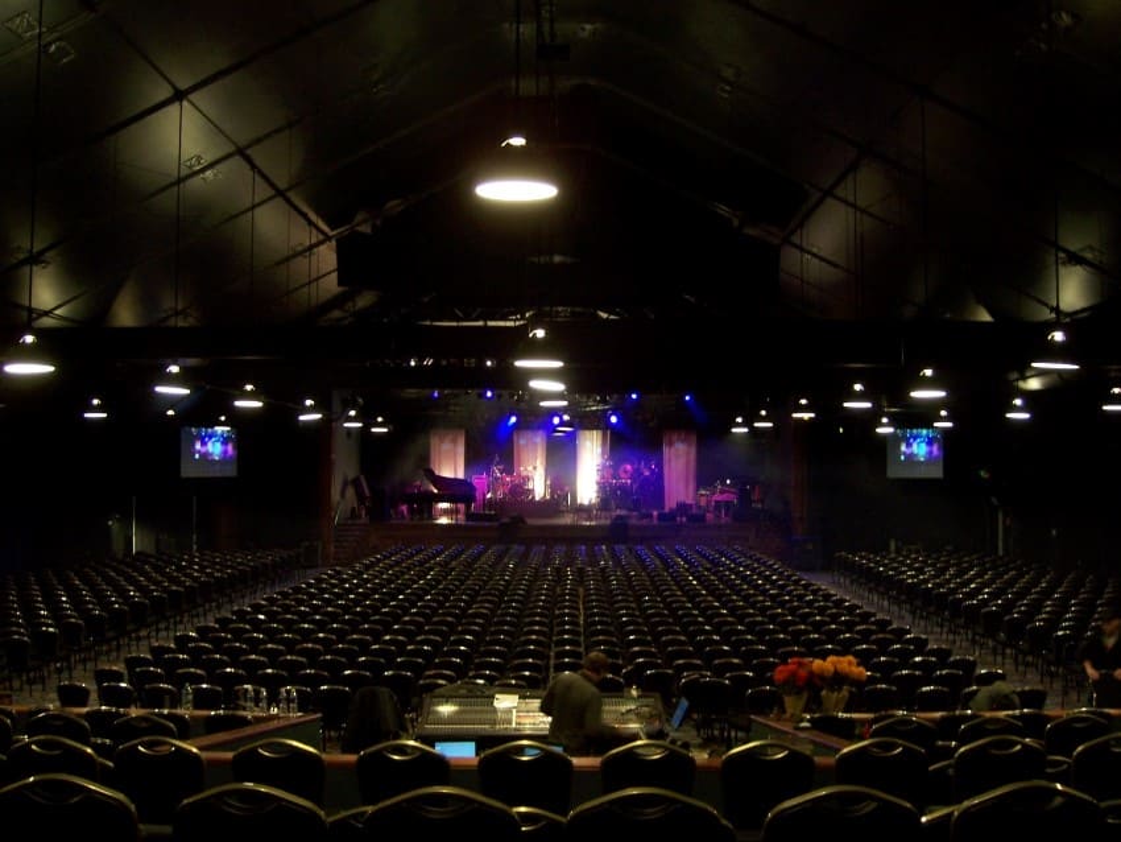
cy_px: 421
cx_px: 560
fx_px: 1166
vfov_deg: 39.7
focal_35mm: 36
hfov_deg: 51.3
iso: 160
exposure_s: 1/8
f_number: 2.8
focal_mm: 6.2
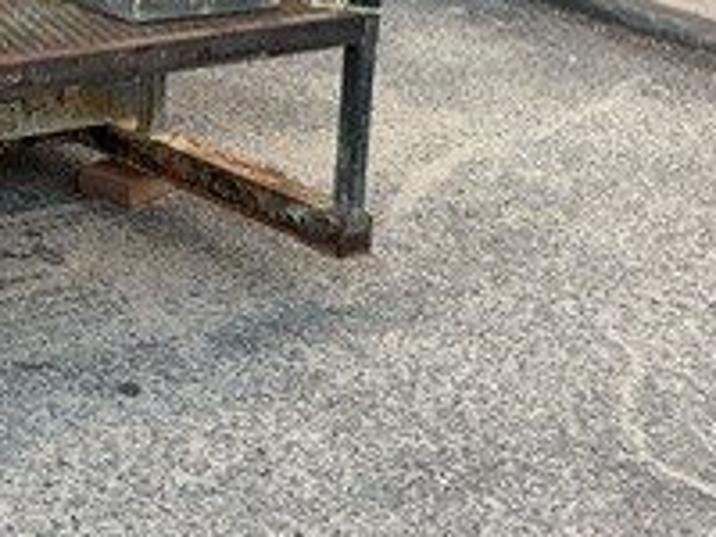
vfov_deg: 15.5
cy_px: -50
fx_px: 1924
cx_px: -401
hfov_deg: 18.4
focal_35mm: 93
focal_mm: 3
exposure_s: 1/215
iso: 20
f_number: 1.8
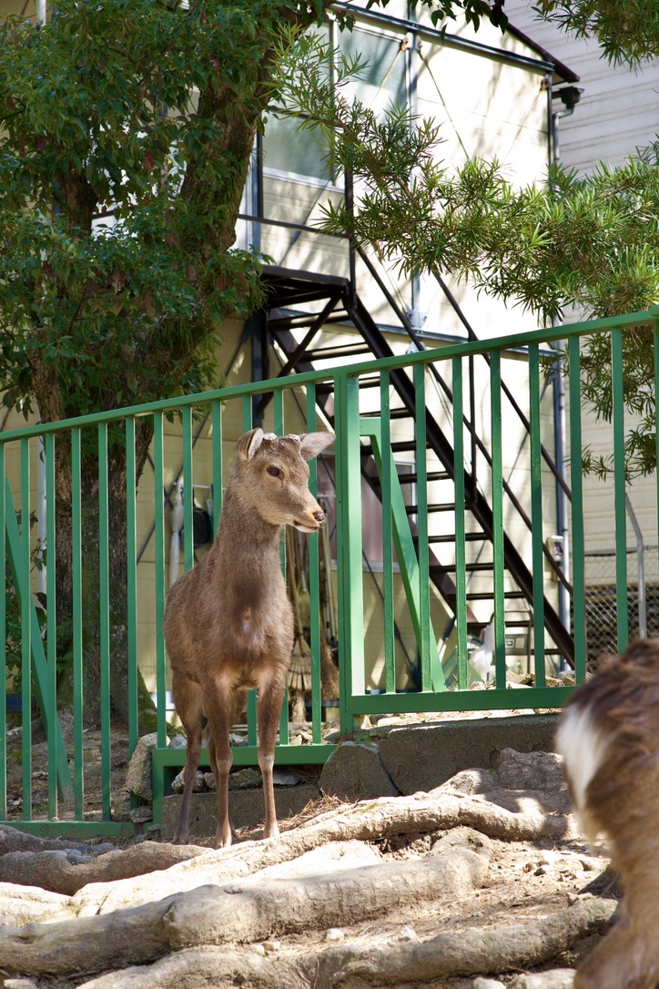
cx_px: 330
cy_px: 494
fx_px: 2265
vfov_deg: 24.6
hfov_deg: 16.6
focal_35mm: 82
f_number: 5
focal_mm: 55
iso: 64
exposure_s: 1/50
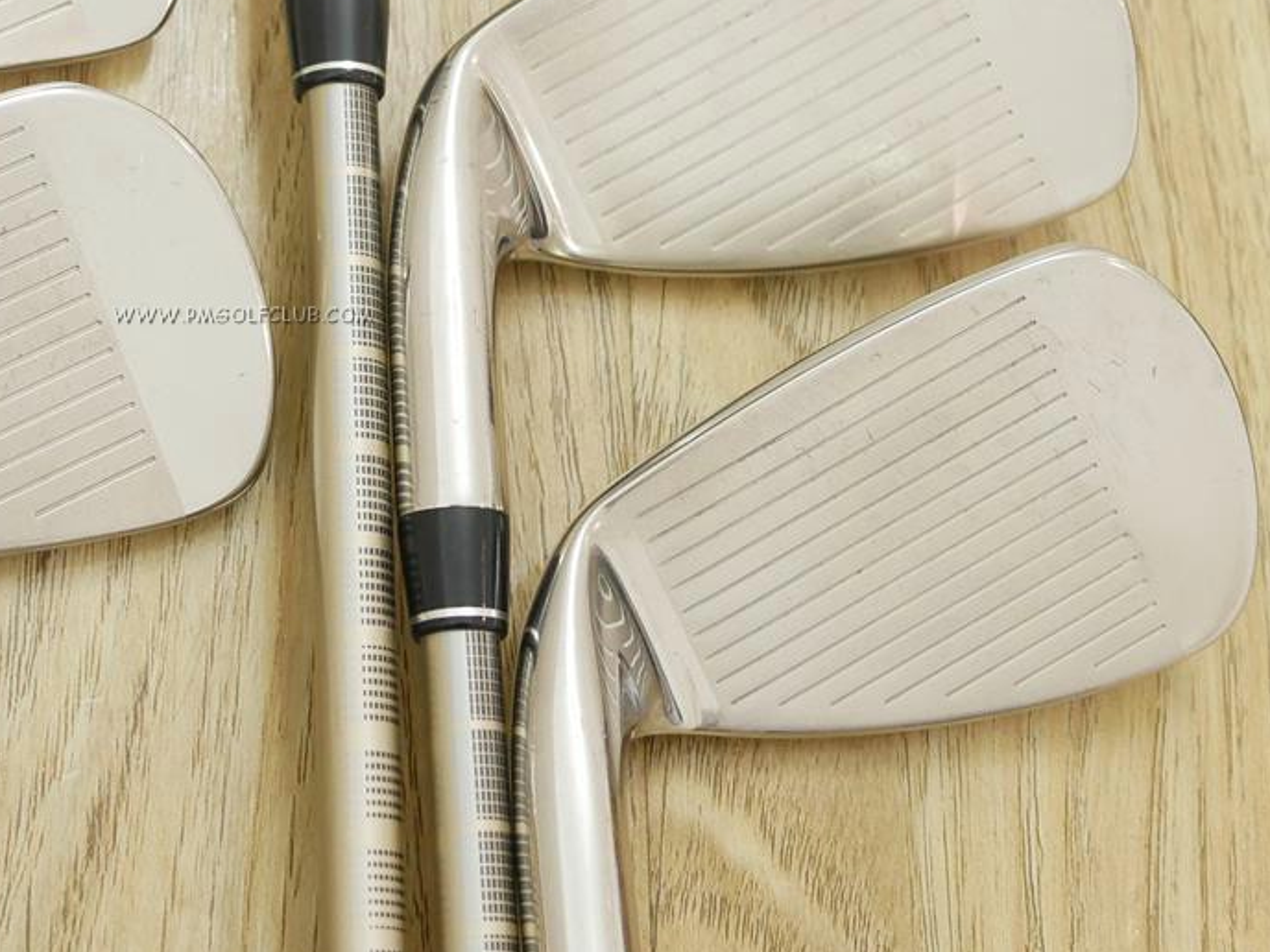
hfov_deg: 20.8
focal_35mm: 93
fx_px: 3412
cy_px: 148
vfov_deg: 15.8
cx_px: 243
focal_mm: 25
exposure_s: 1/60
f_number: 4
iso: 1600
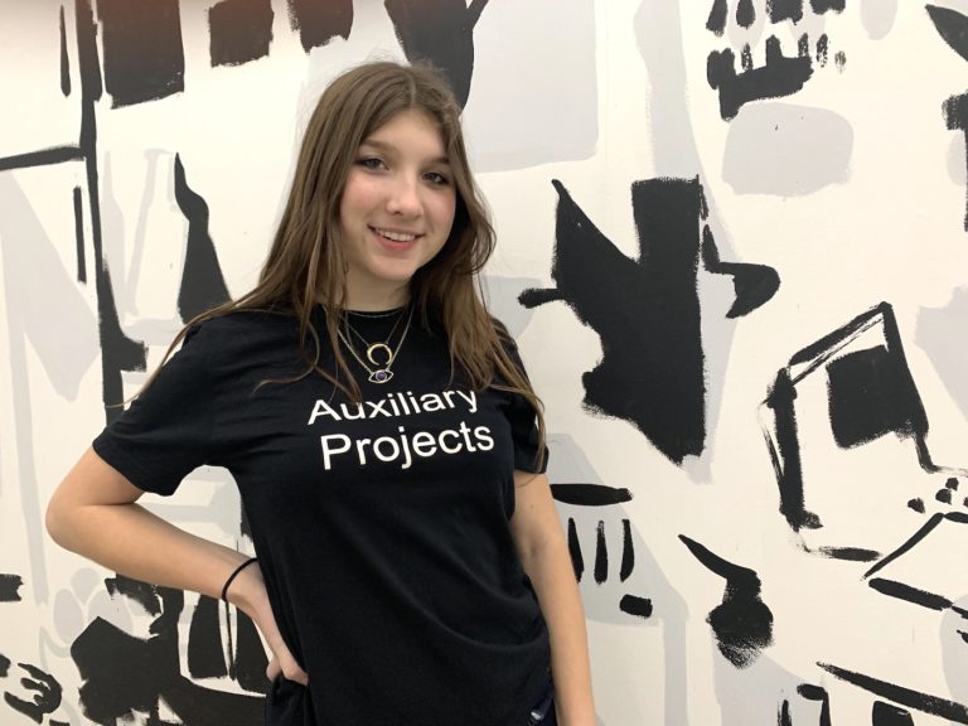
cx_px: 484
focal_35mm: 26
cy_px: 363
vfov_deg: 53.1
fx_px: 727
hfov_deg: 67.3
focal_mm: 4.25
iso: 250
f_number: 1.8
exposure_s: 1/60
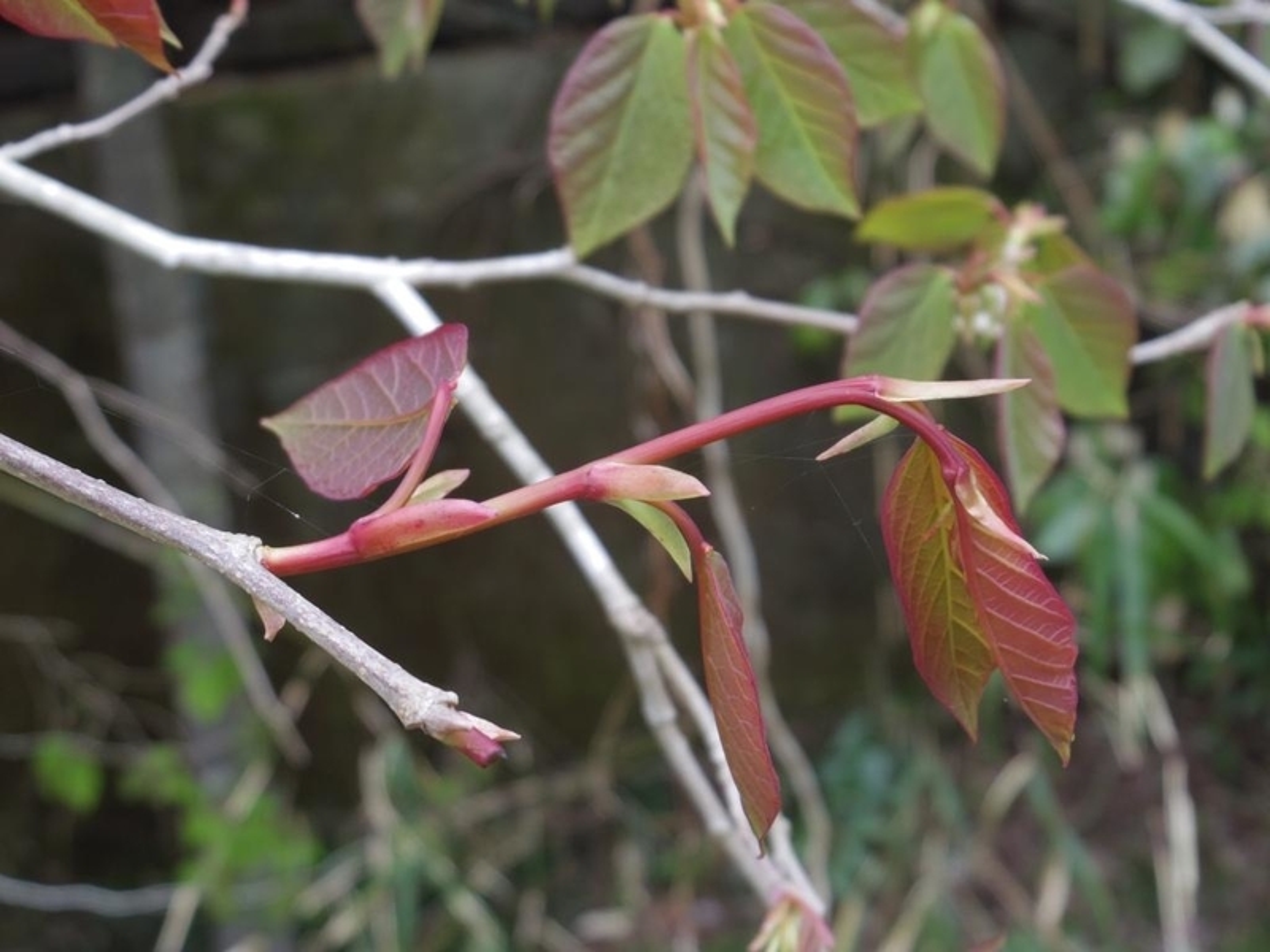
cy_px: 476
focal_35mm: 46
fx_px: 1688
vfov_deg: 31.5
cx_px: 635
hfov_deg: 41.2
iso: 100
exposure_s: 1/80
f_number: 3.5
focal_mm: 10
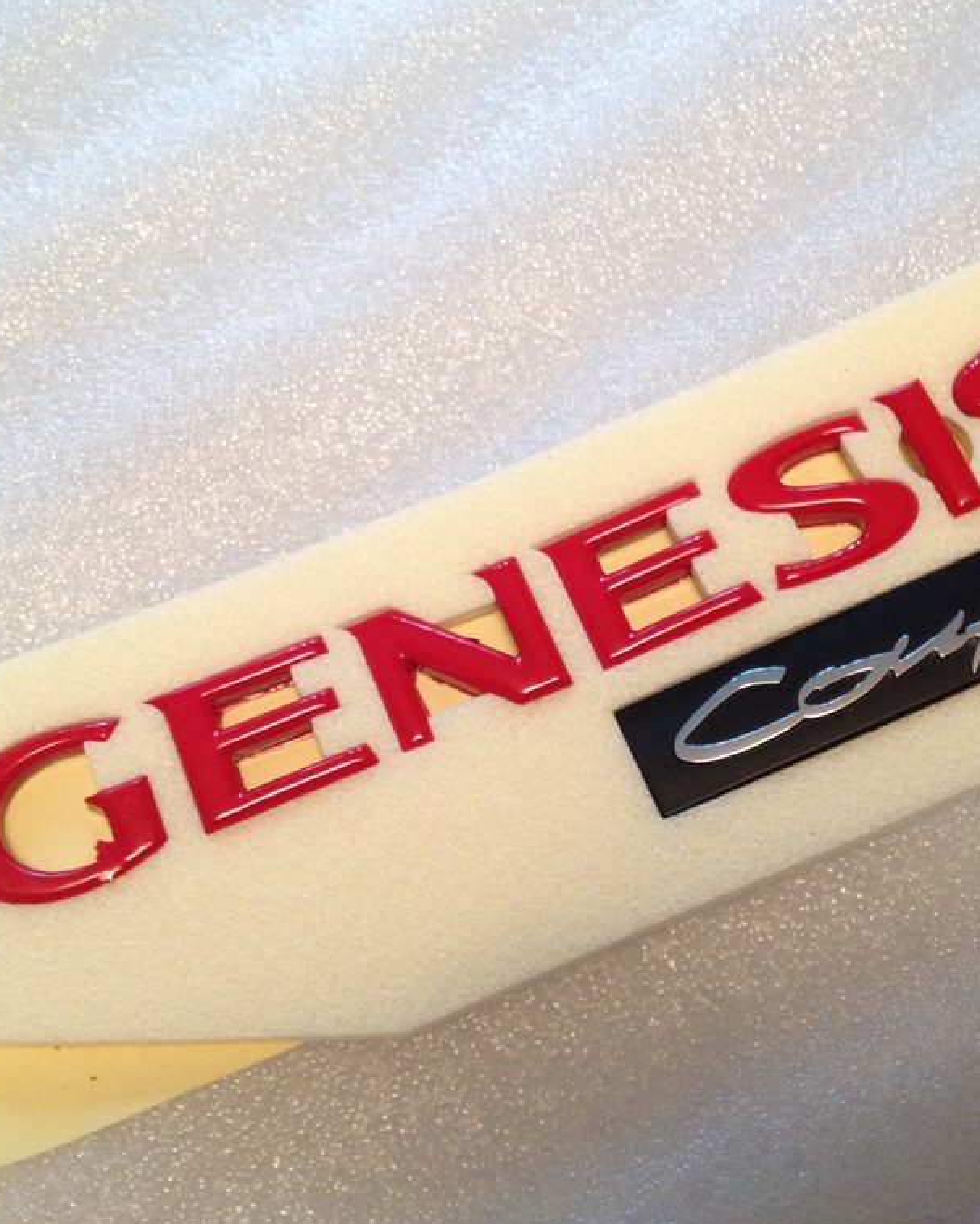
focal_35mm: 46
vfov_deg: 40.3
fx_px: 1668
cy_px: 614
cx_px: 548
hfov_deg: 32.7
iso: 250
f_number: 2.4
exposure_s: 1/20
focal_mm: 4.28
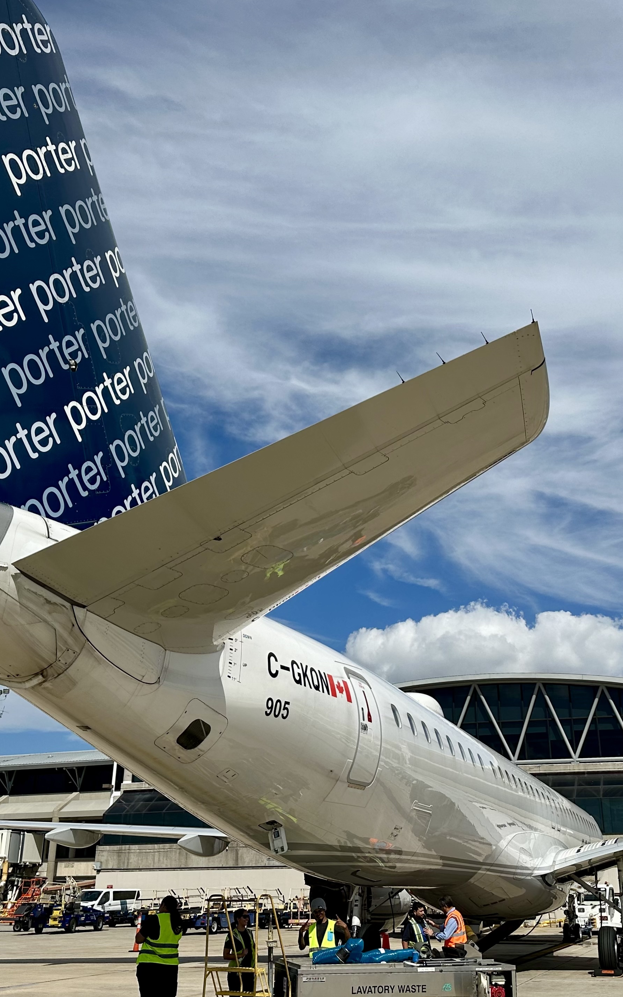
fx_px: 924
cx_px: 348
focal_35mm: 34
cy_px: 499
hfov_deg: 37.2
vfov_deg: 56.7
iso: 80
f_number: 1.78
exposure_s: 1/12048
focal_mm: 6.86
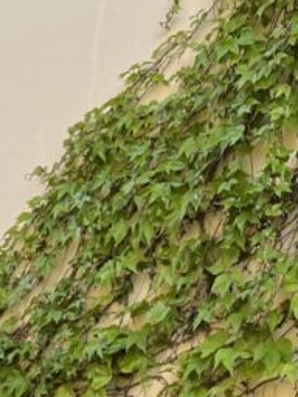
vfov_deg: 16.5
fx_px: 1194
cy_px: 664
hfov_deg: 12.8
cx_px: -255
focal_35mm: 104
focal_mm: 5.1
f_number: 1.6
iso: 40
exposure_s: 1/236
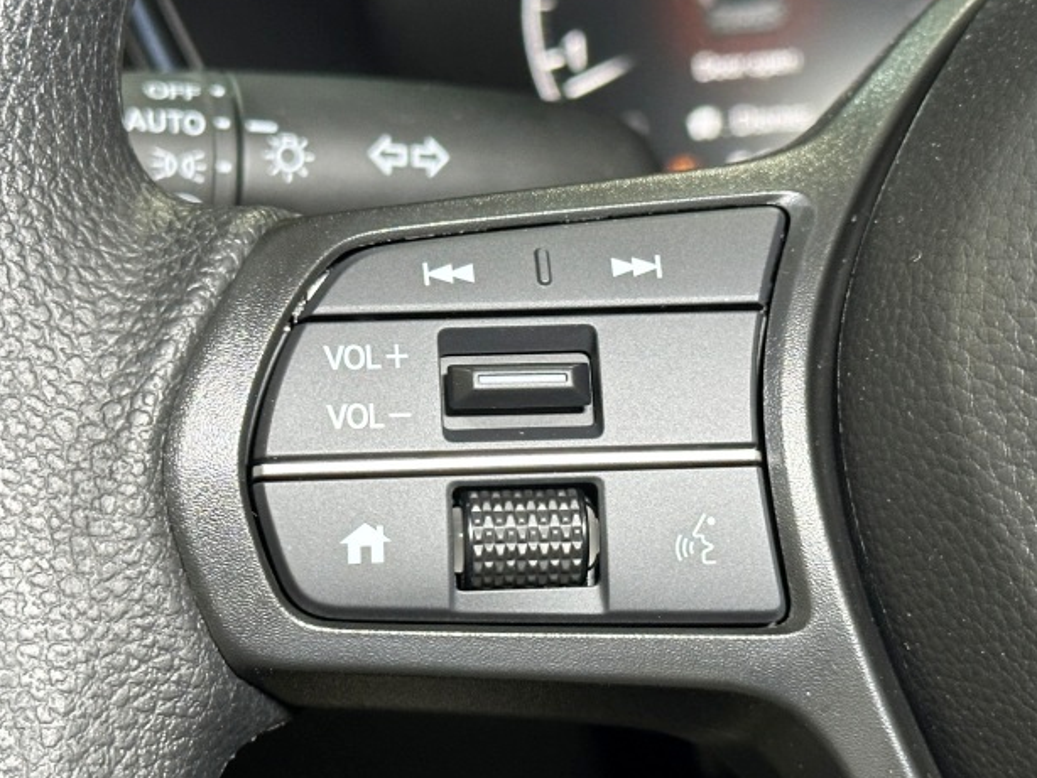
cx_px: 534
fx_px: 2398
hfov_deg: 24.4
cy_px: 407
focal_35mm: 80
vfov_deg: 18.4
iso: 320
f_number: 1.78
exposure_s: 1/40
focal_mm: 6.86
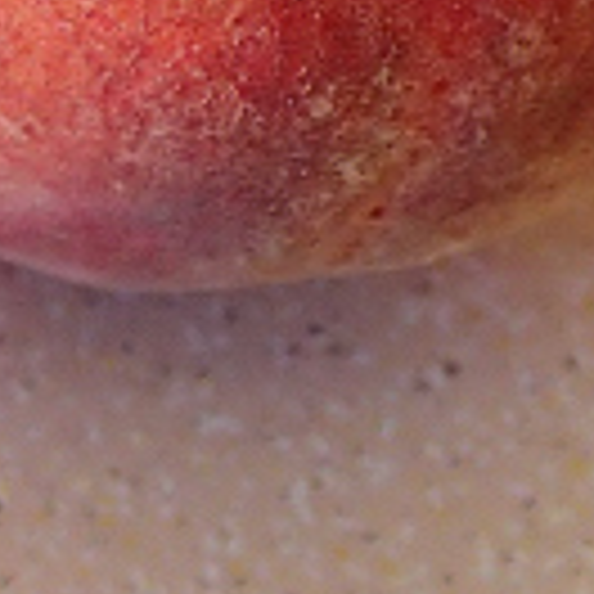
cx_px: -576
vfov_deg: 10.4
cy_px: -342
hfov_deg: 10.1
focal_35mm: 161
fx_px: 3126
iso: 200
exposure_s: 1/60
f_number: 2.3
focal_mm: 5.5
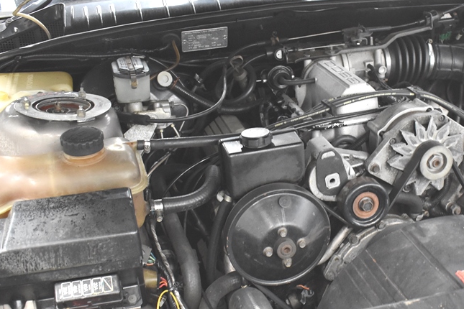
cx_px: 319
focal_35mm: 55
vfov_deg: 24.6
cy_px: 205
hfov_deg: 35.9
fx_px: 706
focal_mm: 23
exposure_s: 1/40
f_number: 3.8
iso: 2500
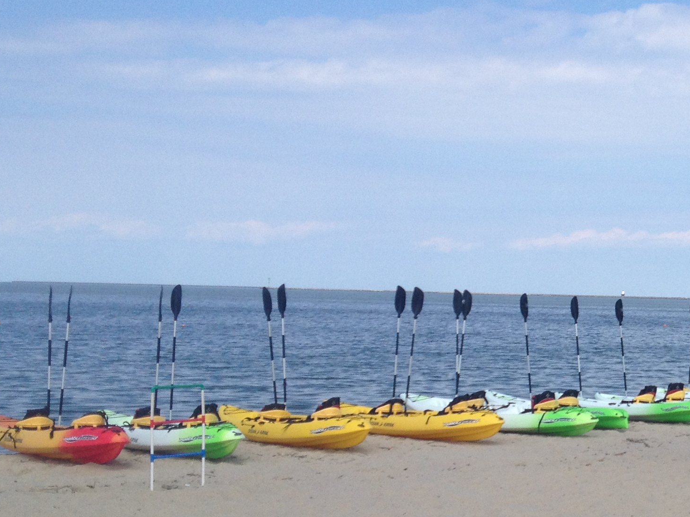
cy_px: 363
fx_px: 1554
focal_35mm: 78
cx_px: 717
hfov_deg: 23.8
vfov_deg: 18.8
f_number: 2.4
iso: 50
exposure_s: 1/2304
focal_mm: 4.28
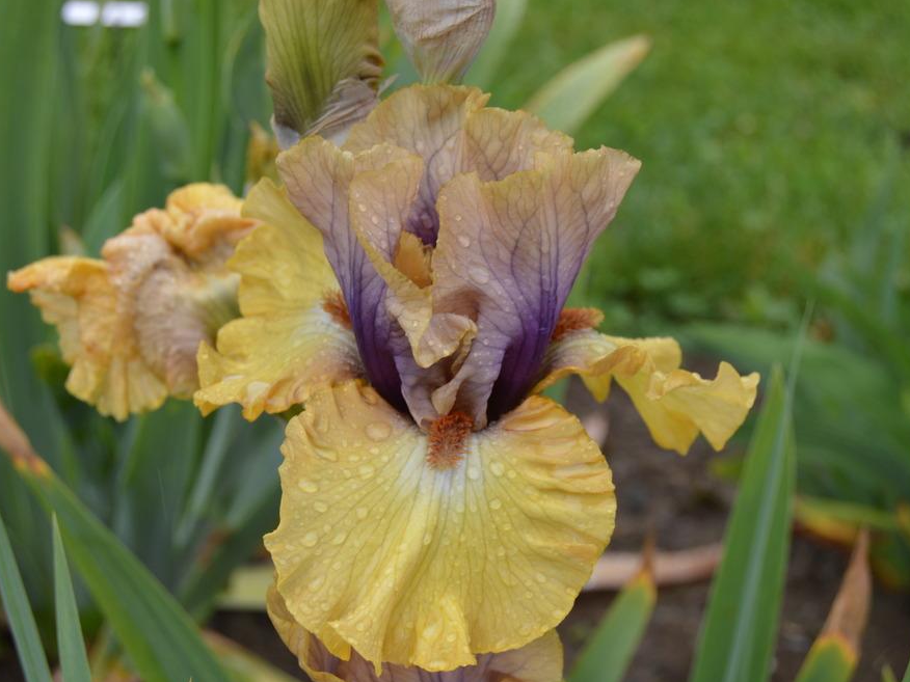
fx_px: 2077
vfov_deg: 18.7
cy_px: 342
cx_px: 427
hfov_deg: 24.7
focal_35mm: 79
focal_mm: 48
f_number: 8
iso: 180
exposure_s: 1/125
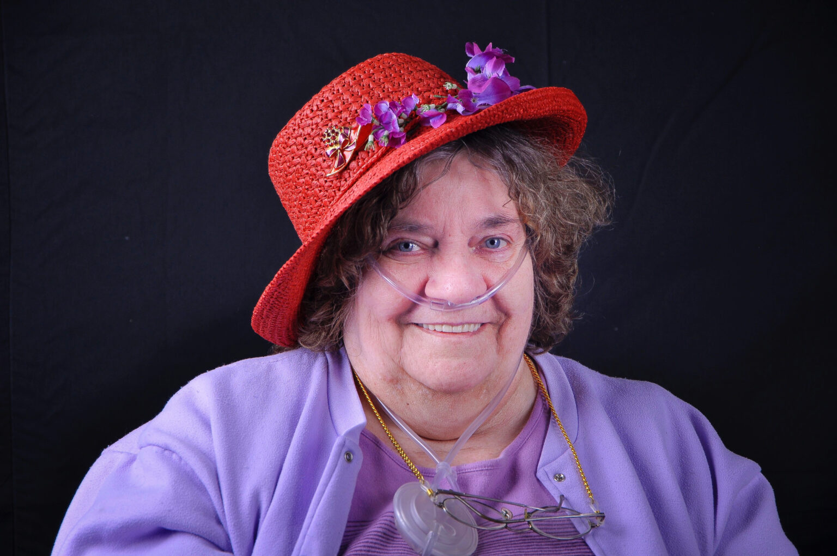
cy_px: 278
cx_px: 418
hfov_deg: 16.1
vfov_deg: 10.7
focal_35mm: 128
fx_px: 2961
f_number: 5.3
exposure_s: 1/125
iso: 200
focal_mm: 85
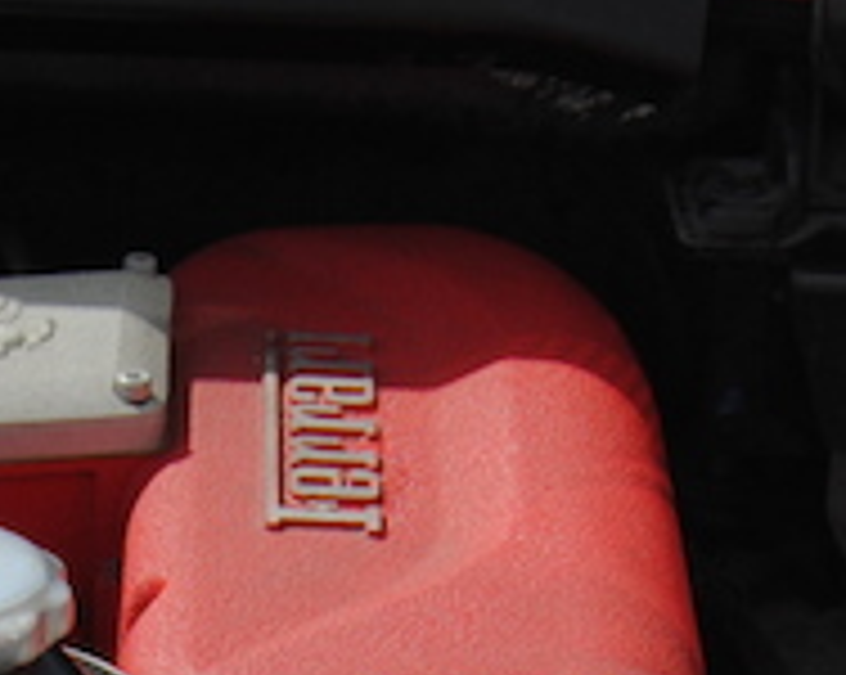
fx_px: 4877
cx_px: -58
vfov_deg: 7.5
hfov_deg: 9.8
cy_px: 1487
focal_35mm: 195
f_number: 7.1
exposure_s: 1/250
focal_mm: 26
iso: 100
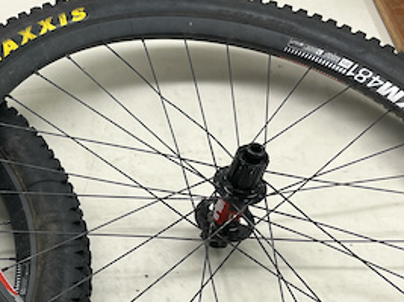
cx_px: -9
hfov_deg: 23.8
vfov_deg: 18.6
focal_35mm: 78
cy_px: 270
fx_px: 910
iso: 40
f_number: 1.6
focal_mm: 5.1
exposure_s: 1/120
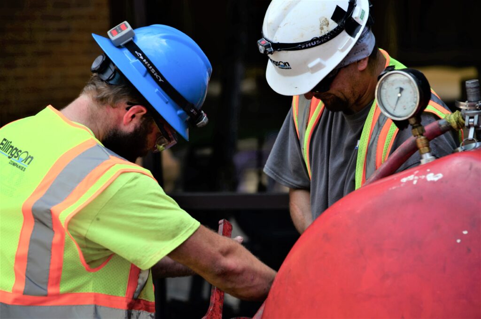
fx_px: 2800
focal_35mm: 210
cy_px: 160
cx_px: 240
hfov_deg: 9.8
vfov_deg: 6.5
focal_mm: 140
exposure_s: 1/125
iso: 100
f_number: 4.8
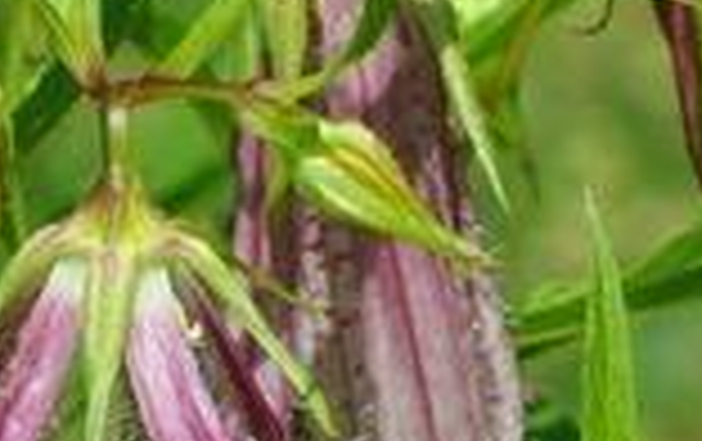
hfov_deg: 2.0
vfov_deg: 1.3
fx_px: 19643
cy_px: 814
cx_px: 918
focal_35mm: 1025
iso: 200
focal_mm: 105
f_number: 9.5
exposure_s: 1/350
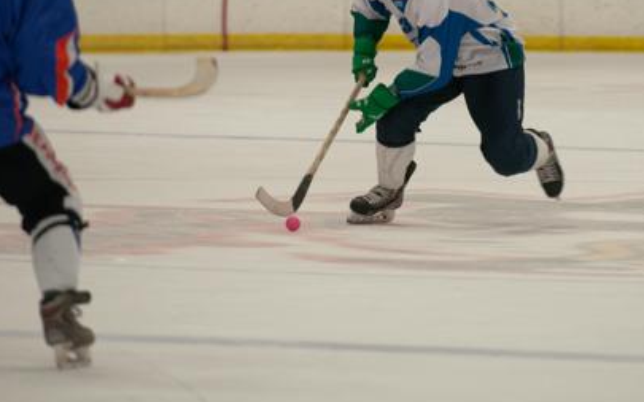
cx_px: 431
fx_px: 7283
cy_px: 144
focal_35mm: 415
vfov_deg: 3.2
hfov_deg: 5.1
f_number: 3.2
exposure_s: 1/320
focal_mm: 200
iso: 500
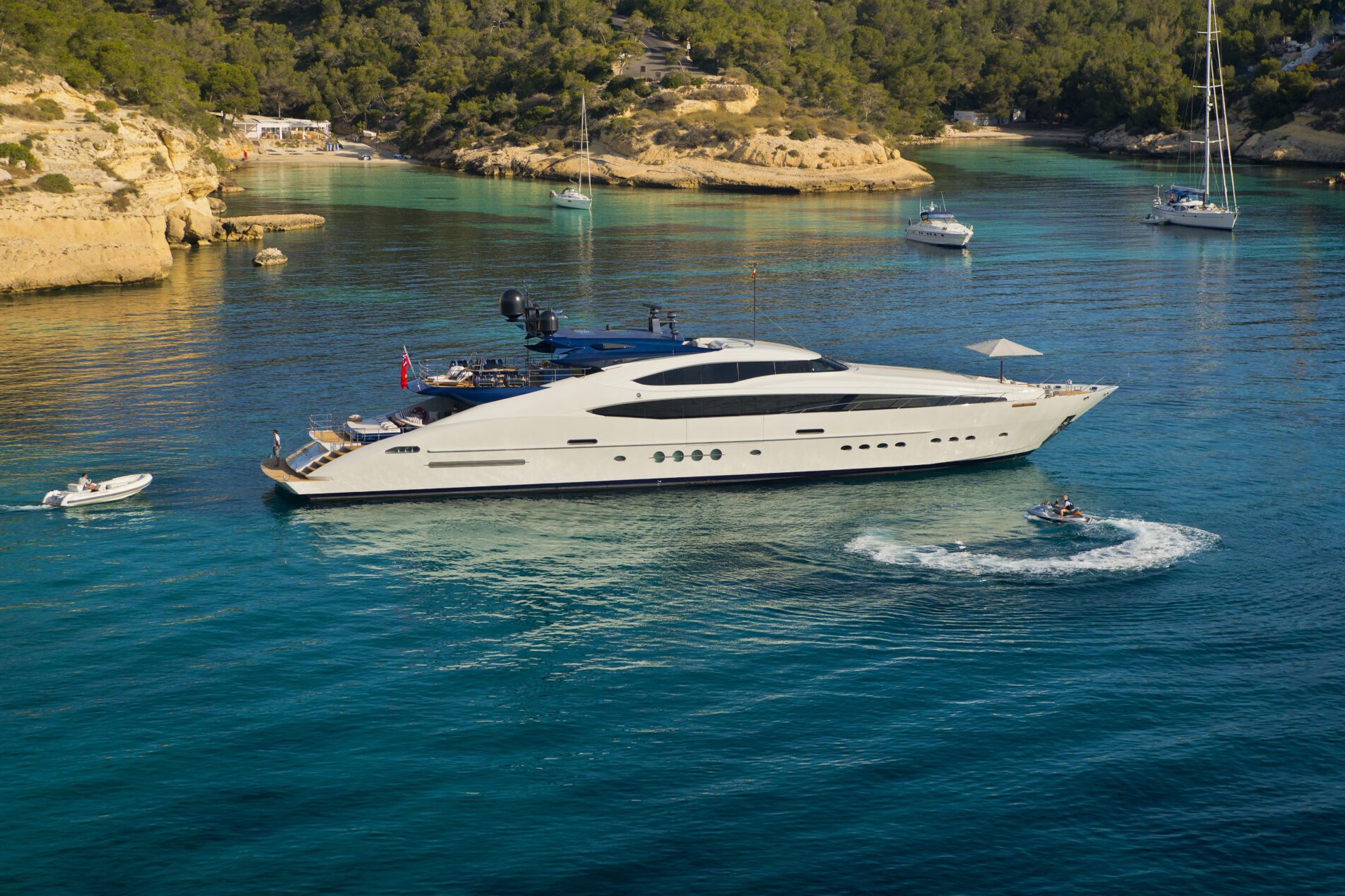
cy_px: 452
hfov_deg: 28.5
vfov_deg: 19.2
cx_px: 681
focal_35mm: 71
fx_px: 2652
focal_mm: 70
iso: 320
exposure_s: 1/320
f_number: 8
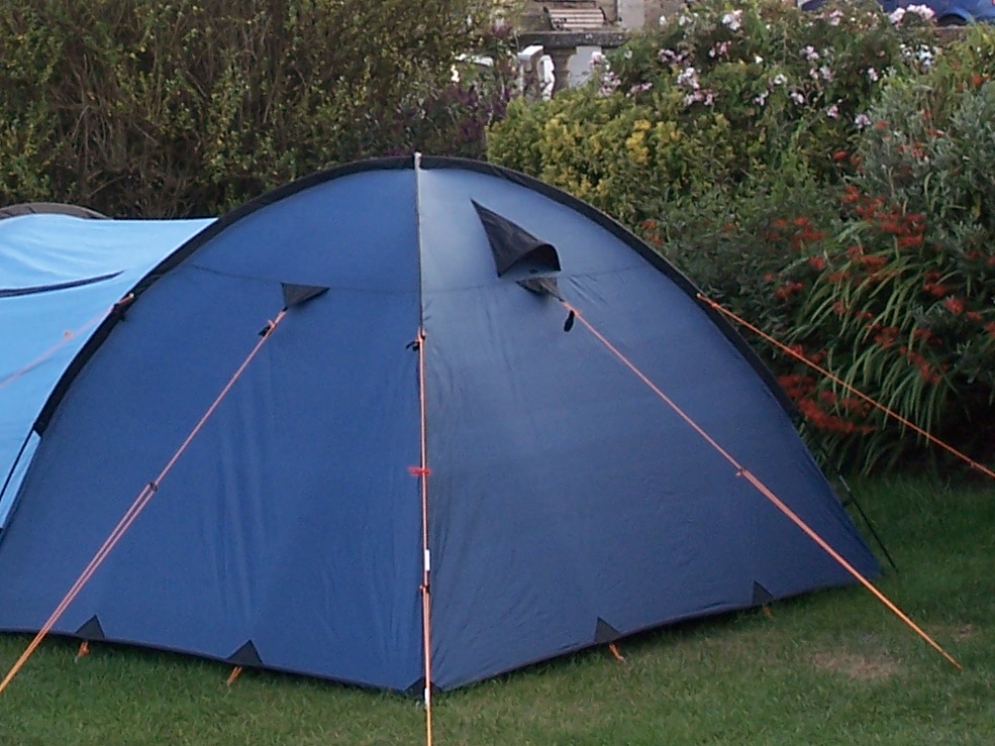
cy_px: -66
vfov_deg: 10.6
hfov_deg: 14.2
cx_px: 268
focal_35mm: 138
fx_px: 3967
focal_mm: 9.8
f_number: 5.6
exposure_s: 1/45
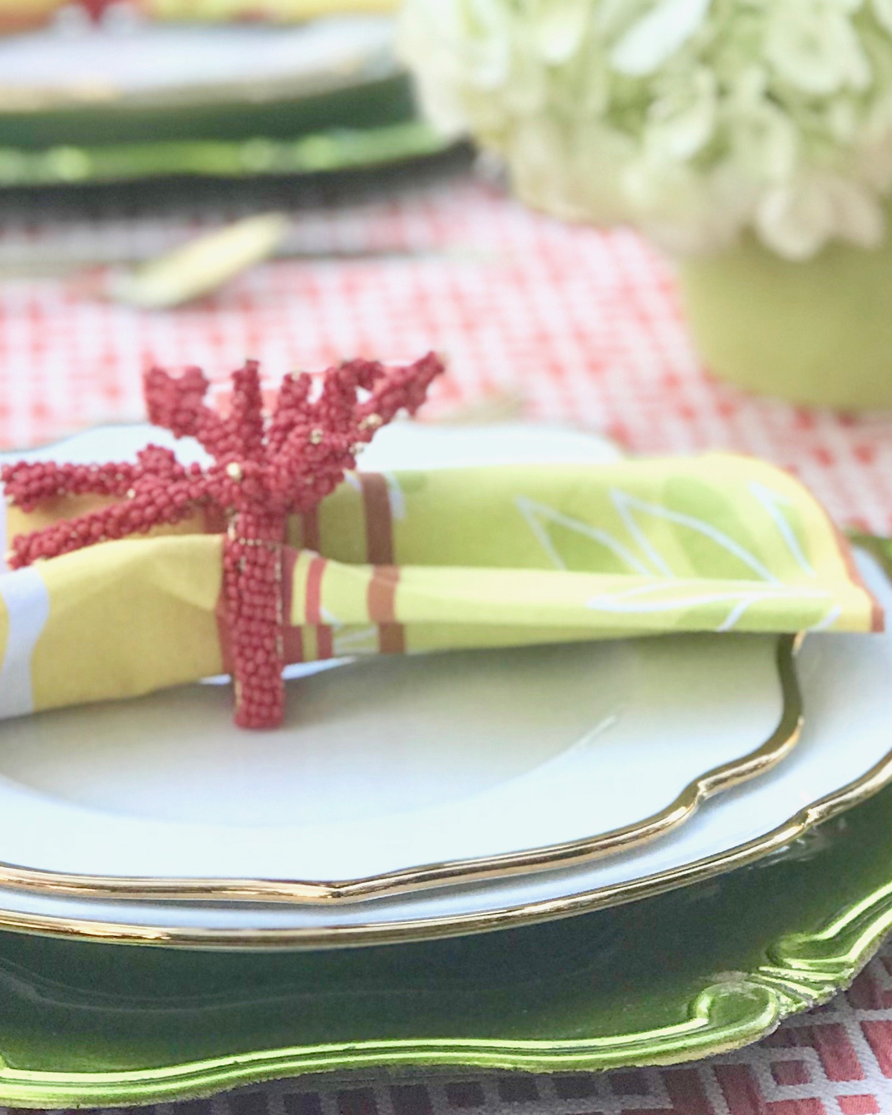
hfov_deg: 11.9
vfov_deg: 14.7
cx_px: 380
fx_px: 4291
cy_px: 185
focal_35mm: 130
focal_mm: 6.6
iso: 32
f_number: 2.8
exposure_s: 1/60
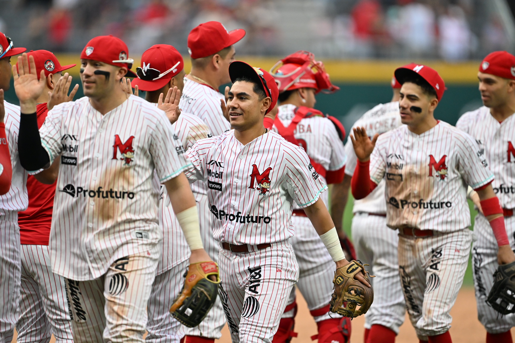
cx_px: 258
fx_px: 5722
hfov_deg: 5.2
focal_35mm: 400
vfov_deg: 3.4
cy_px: 172
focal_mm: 400
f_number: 2.8
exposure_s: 1/3200
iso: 2000
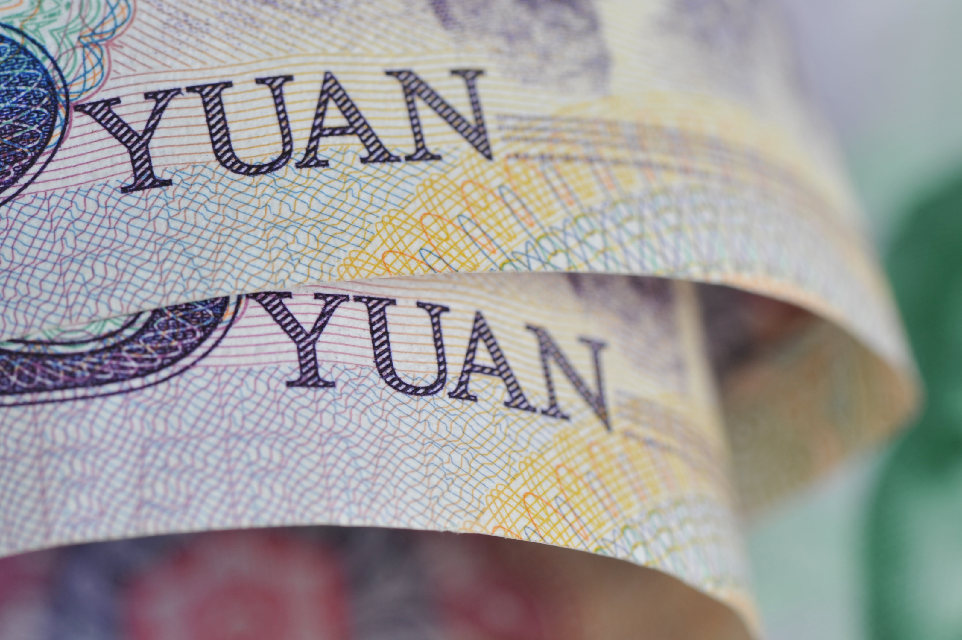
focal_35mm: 139
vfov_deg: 9.9
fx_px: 3712
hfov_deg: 14.7
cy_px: 284
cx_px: 623
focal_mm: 105
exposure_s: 1/2.5
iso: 200
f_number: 13
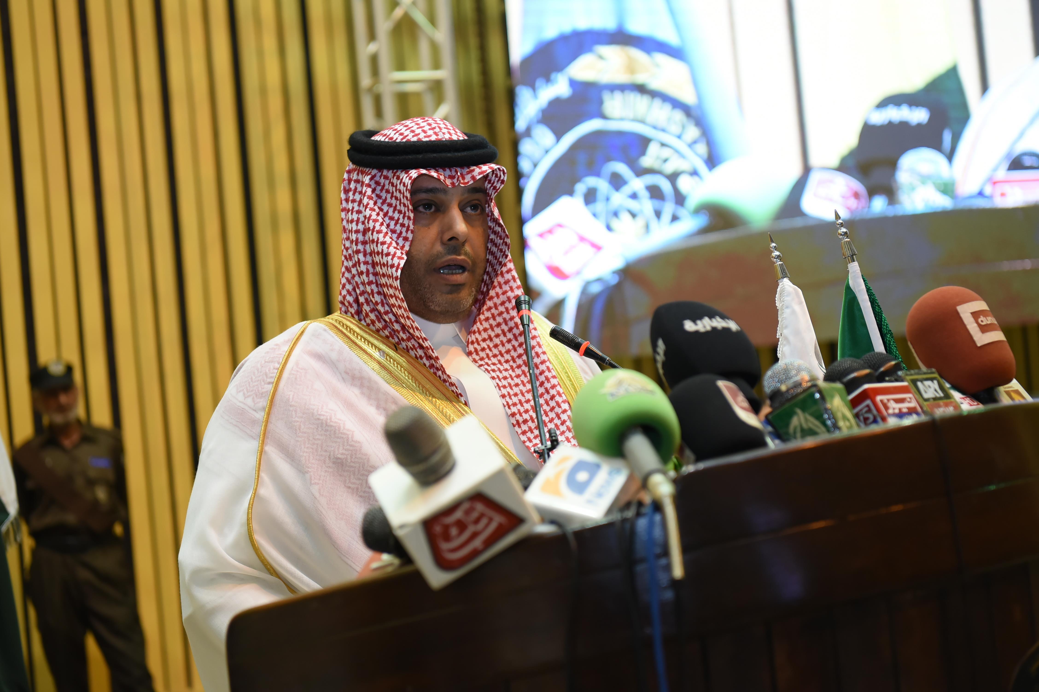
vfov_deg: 21.9
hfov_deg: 32.4
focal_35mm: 62
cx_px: 520
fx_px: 1789
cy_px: 346
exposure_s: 1/125
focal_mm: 62
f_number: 3.5
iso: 1600
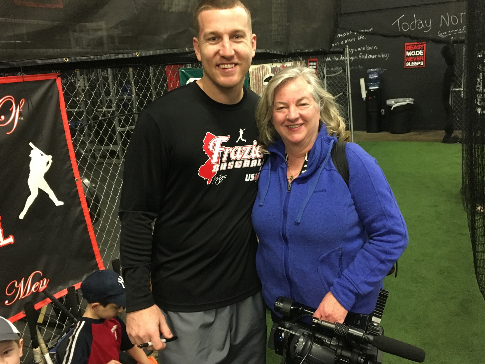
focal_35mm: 32
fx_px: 448
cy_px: 174
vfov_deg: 44.2
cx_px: 255
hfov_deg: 56.8
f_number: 2.2
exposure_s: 1/17
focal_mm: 4.15
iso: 200
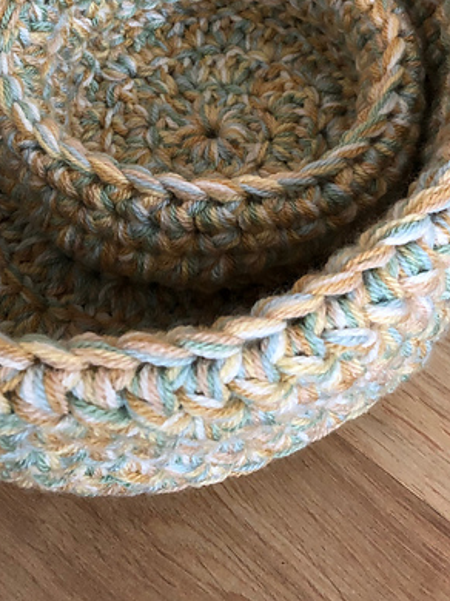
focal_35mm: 46
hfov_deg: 31.5
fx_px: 798
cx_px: 211
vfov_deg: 40.1
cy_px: 149
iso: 100
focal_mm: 3.99
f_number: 1.8
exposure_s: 1/15
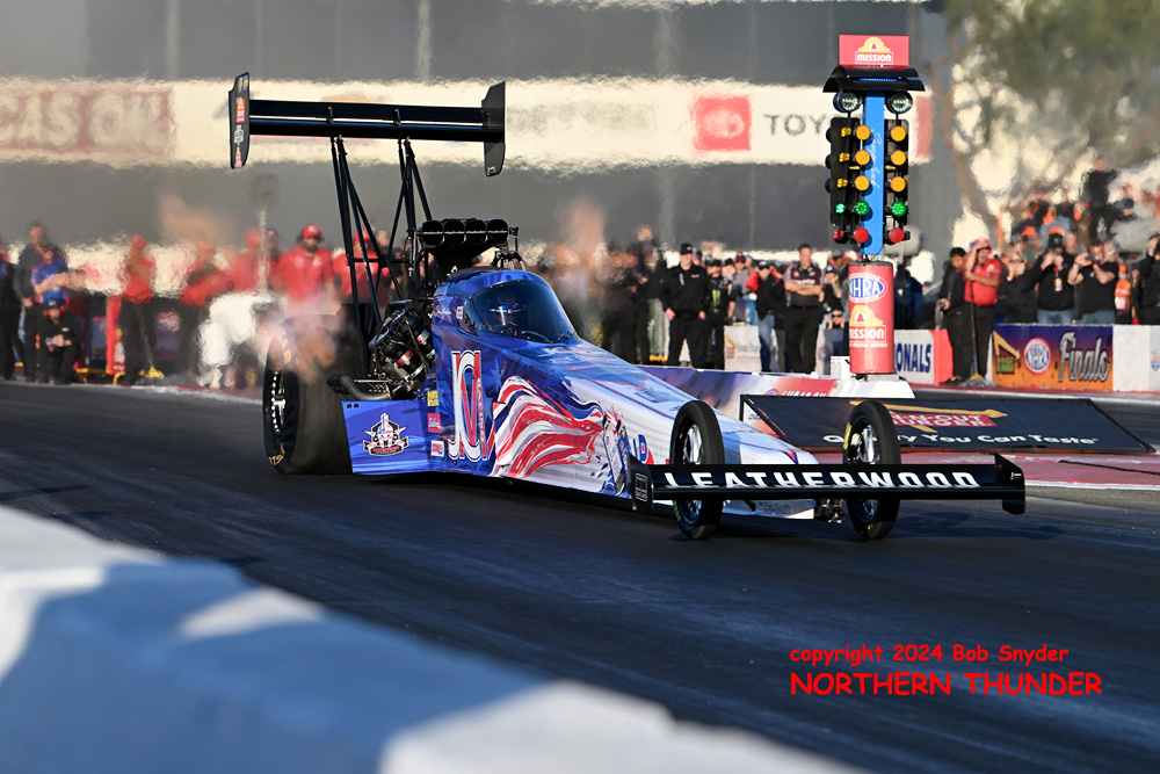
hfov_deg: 15.2
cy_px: 387
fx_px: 4350
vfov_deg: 10.2
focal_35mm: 135
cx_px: 580
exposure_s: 1/1600
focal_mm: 135
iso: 400
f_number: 5.6
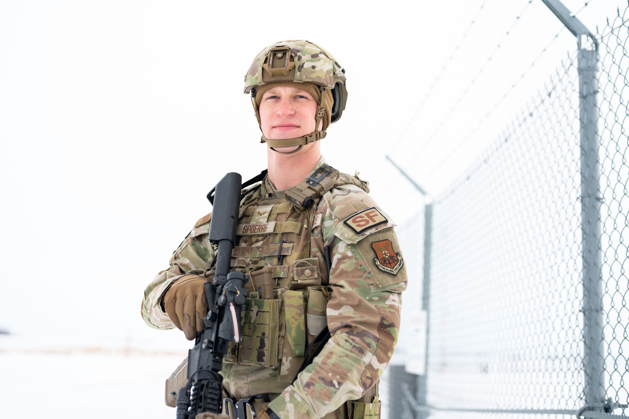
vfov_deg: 27.0
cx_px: 314
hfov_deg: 39.6
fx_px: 873
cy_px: 210
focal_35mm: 50
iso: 100
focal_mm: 50
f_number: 2.8
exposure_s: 1/800
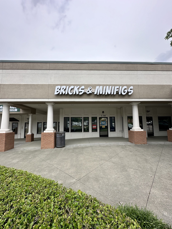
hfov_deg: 85.7
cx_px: 86
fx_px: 93
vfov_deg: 102.1
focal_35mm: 14
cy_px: 114
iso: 40
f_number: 2.2
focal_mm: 2.22
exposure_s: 1/307
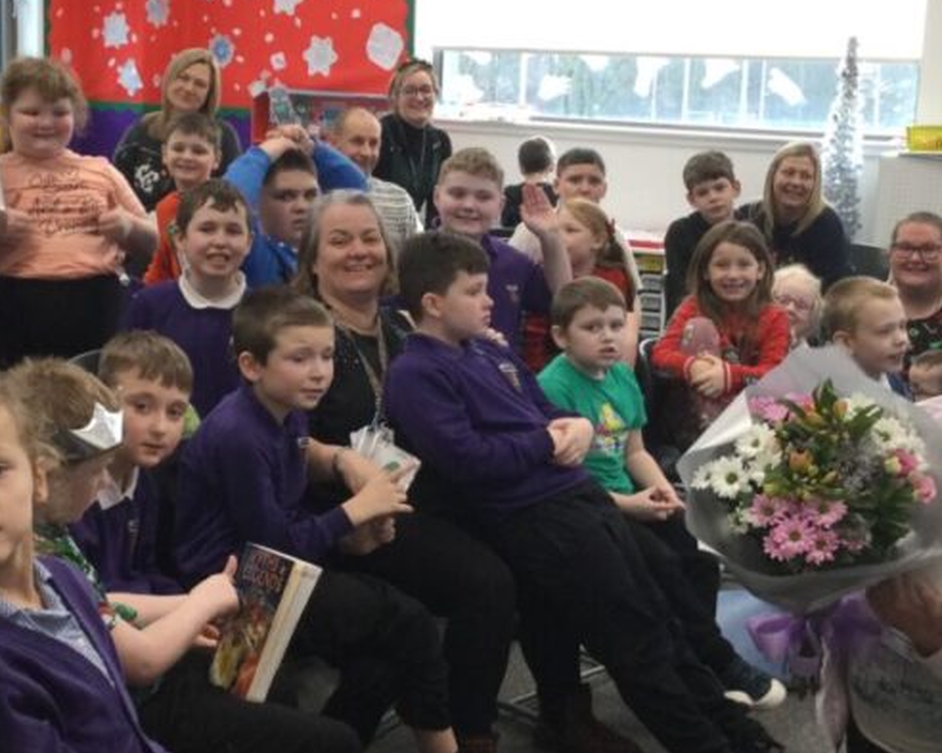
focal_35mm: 63
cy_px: 326
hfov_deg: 30.0
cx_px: 391
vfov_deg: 24.2
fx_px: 1755
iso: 64
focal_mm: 3.3
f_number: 2.4
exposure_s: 1/33
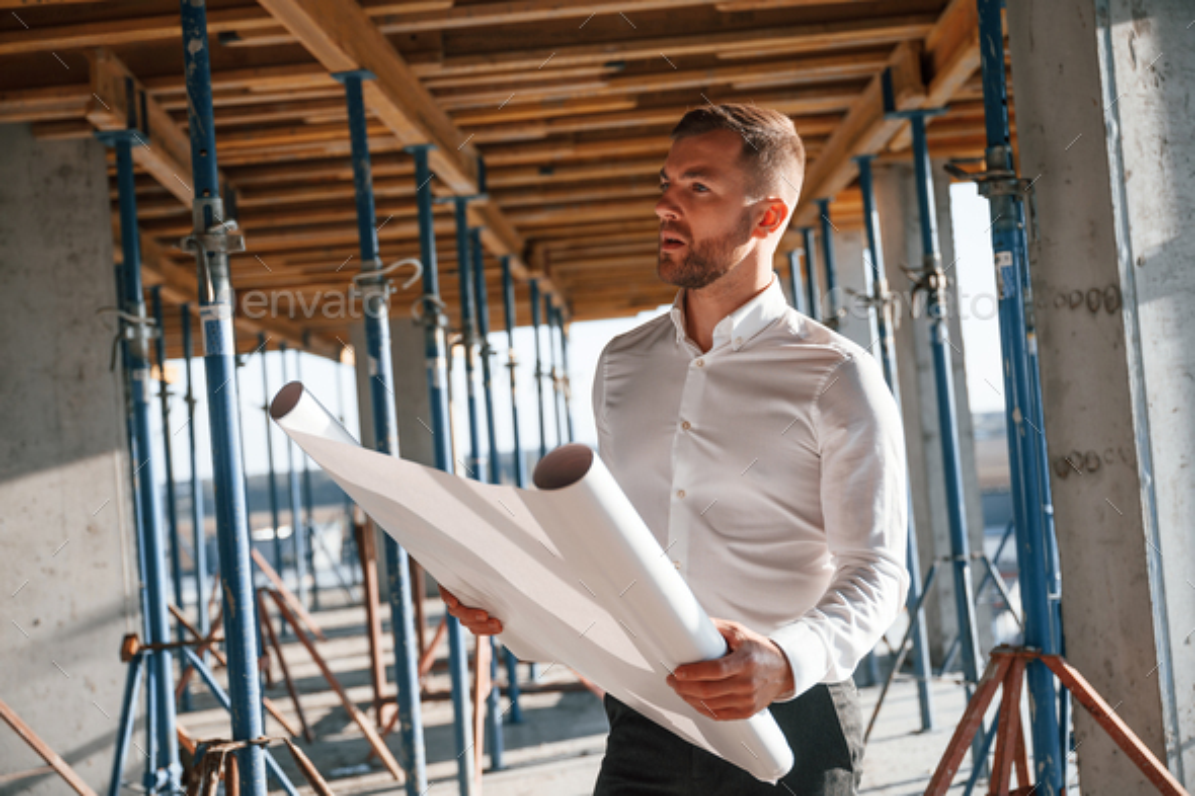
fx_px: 1526
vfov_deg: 29.2
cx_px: 598
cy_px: 398
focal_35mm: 46
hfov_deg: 42.8
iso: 100
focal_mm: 46
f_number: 3.2
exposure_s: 1/640
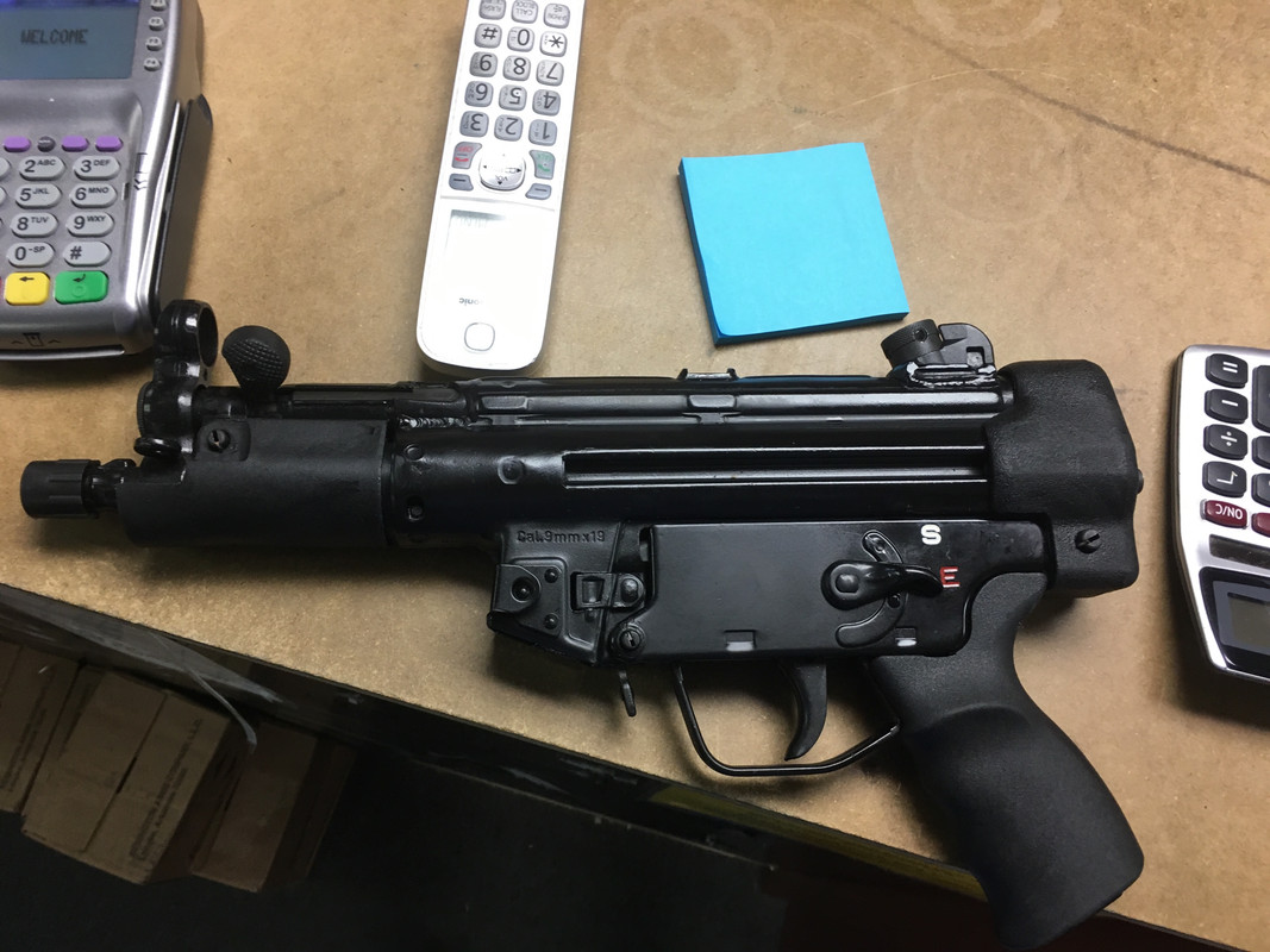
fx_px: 1064
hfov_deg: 61.7
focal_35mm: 29
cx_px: 635
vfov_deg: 48.2
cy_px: 476
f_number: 2.2
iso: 80
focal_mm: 4.15
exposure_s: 1/30
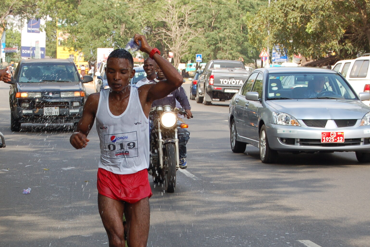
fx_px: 1406
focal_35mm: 137
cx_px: 123
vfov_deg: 10.0
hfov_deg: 15.0
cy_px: 190
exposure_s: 1/200
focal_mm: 55
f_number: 7.1
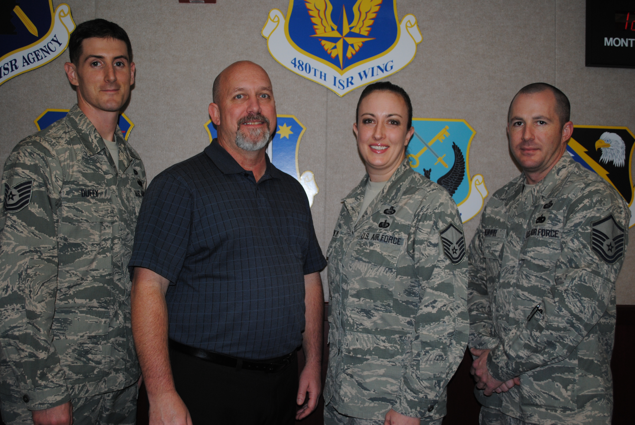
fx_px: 636
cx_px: 318
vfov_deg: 37.0
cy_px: 212
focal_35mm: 36
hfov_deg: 53.1
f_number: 4
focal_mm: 24
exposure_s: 1/60
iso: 200
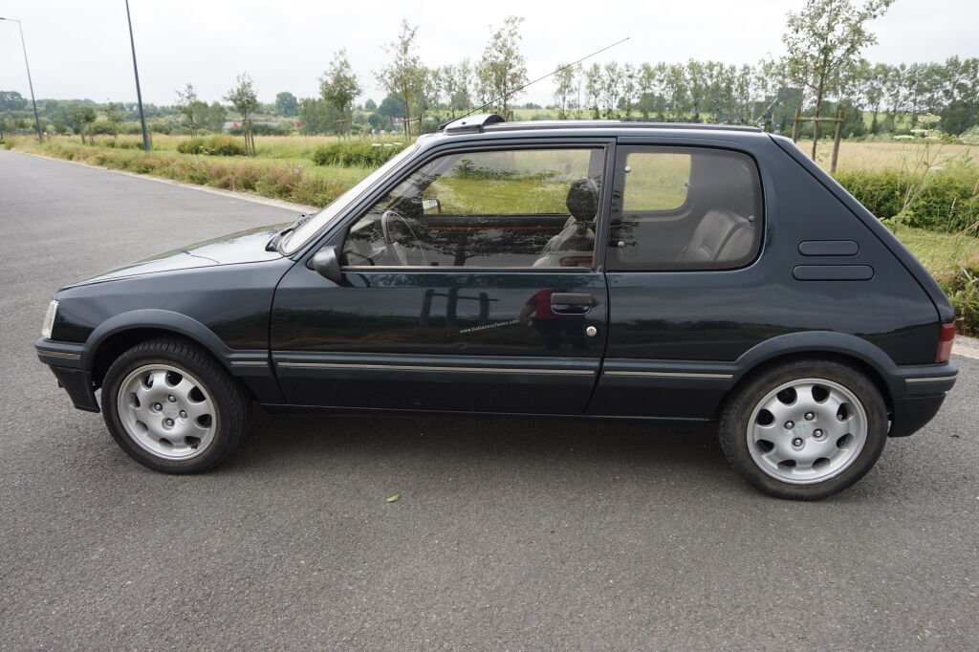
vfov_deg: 53.1
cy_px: 326
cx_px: 490
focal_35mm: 24
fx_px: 652
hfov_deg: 73.8
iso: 100
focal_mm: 16
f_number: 5.6
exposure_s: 1/80
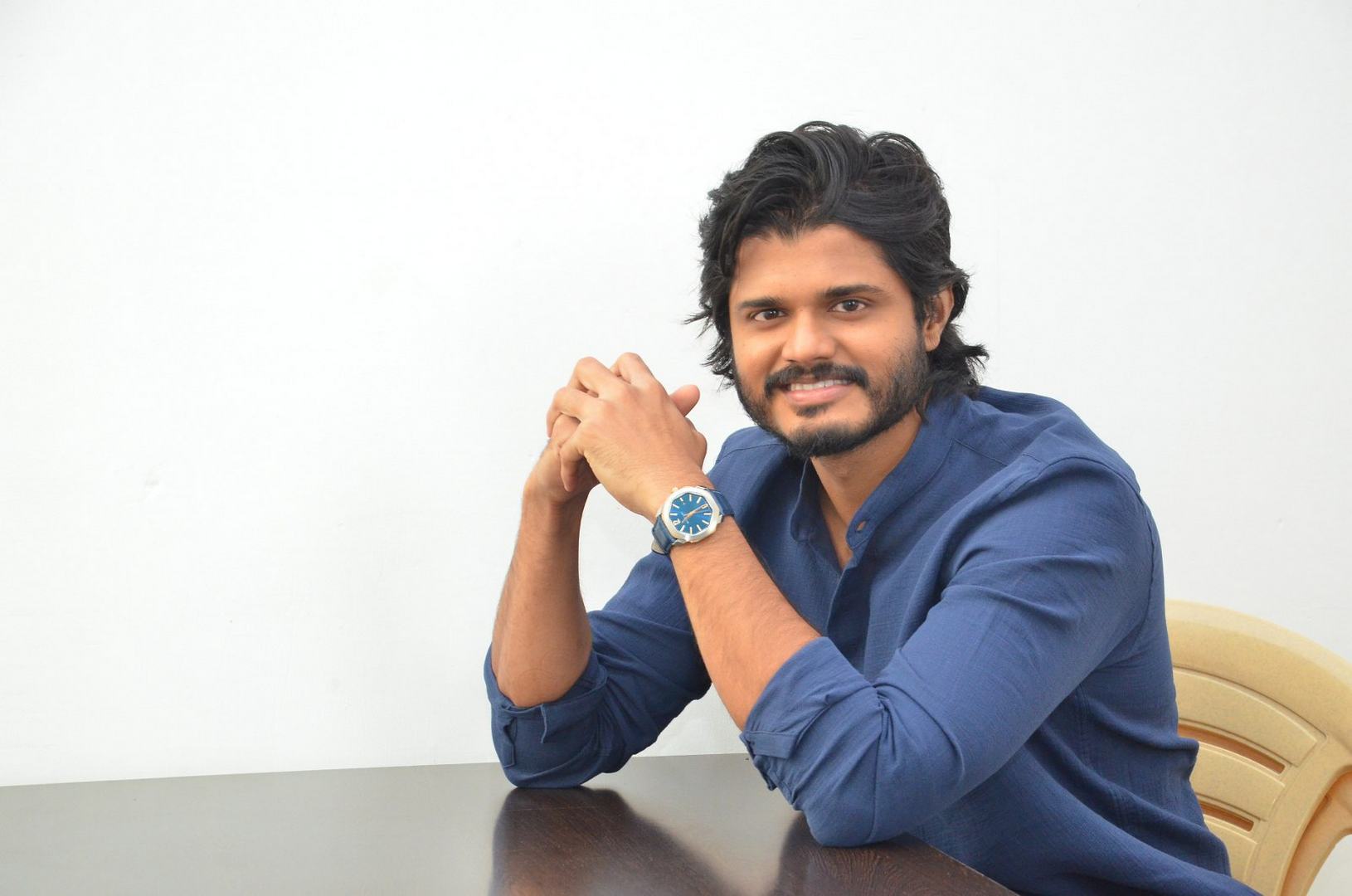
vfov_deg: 15.6
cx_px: 676
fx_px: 3261
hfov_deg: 23.4
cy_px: 448
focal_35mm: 87
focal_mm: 58
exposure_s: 1/125
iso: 2000
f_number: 7.1
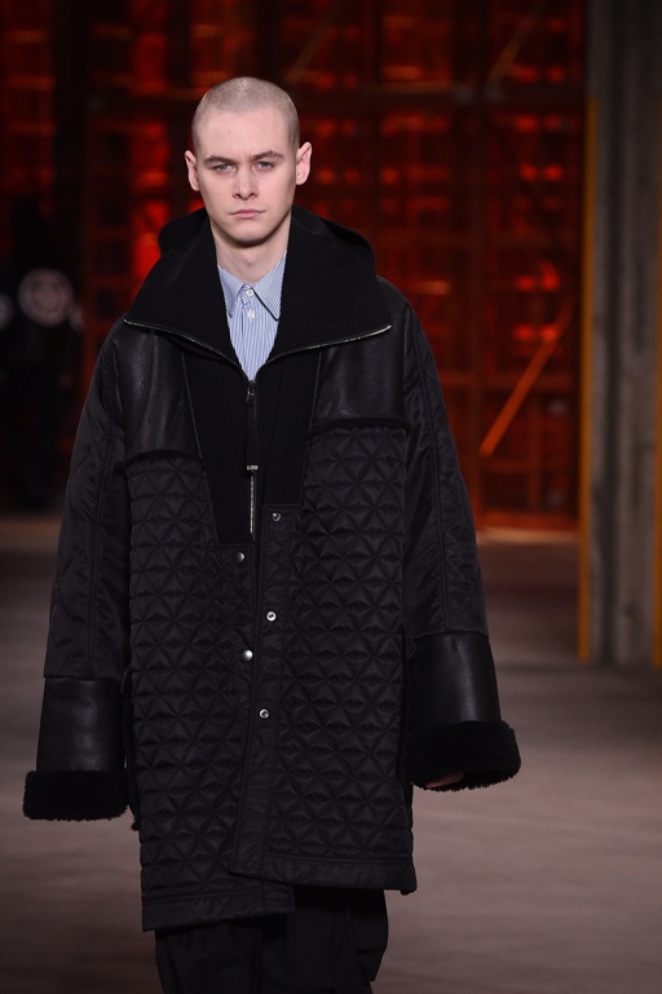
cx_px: 270
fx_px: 6681
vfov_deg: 8.5
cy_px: 670
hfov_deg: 5.7
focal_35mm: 242
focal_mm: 155
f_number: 4.5
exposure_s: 1/500
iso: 2500
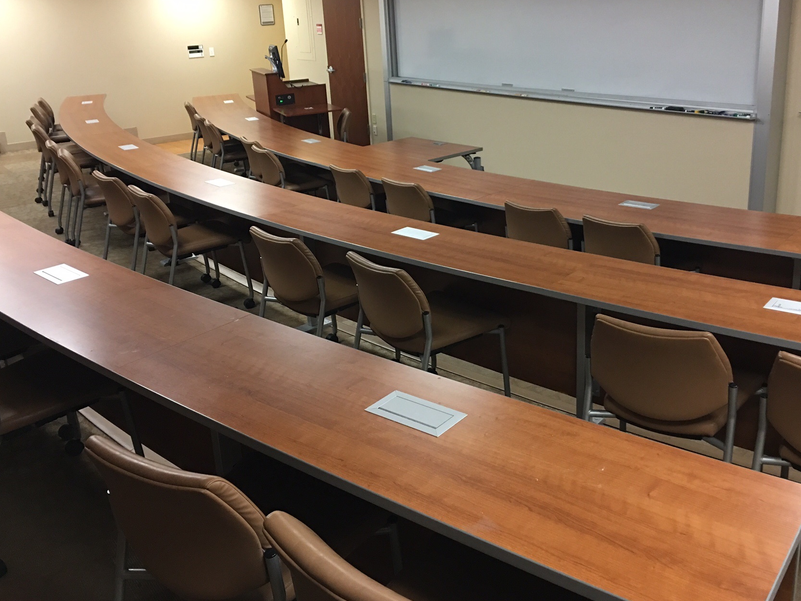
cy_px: 256
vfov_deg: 40.6
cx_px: 423
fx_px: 810
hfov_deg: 52.6
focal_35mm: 35
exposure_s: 1/15
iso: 64
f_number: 2.2
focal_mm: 4.15
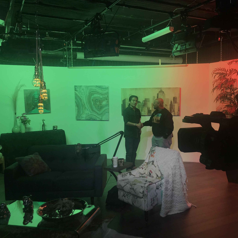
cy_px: 120
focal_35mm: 34
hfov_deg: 48.0
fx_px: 264
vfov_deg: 48.5
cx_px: 148
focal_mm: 3.99
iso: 20
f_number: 1.8
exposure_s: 1/152
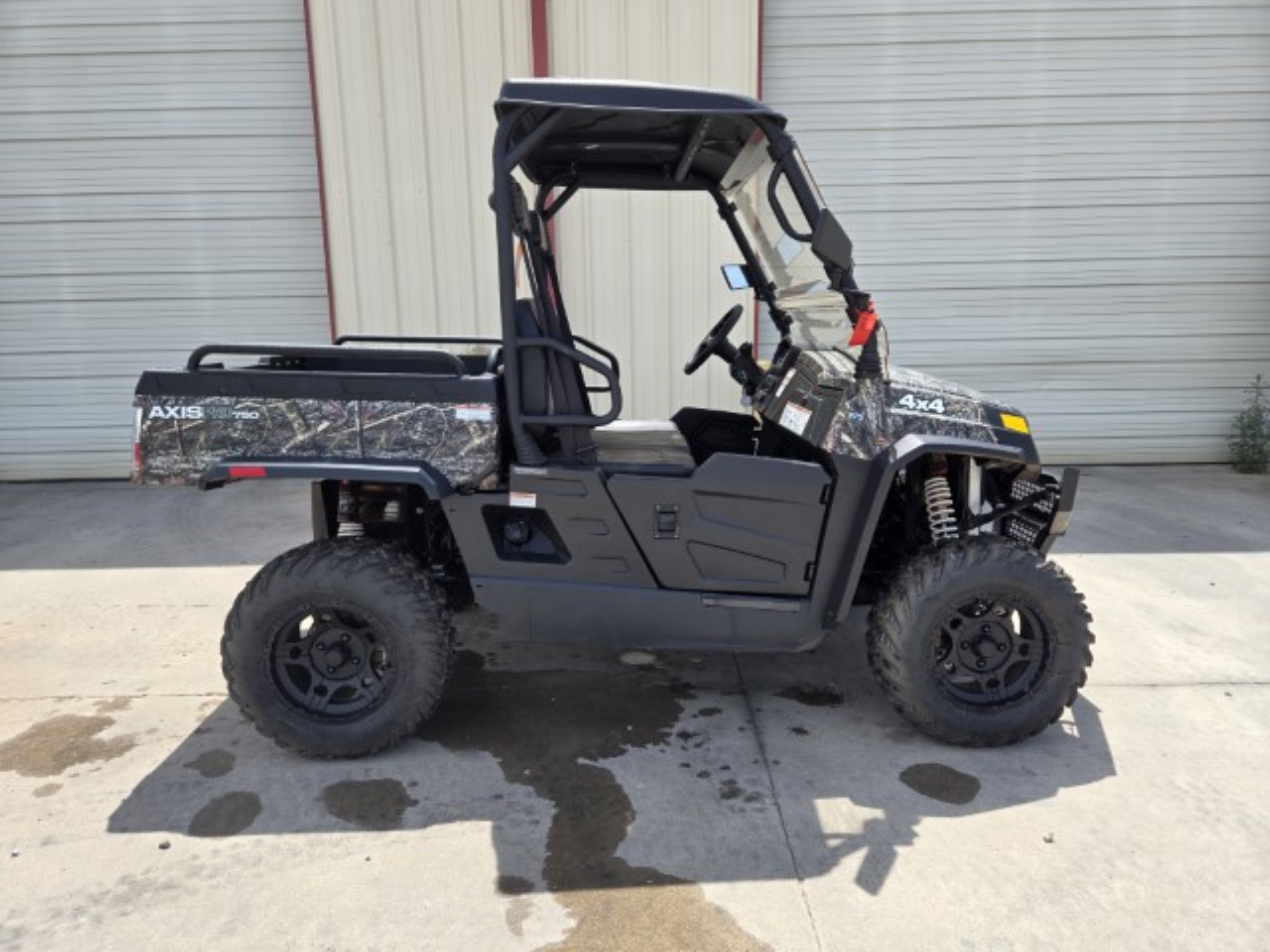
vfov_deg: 58.9
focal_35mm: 23
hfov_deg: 73.9
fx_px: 844
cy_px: 476
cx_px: 635
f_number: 1.8
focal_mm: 5.4
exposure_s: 1/1008
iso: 25
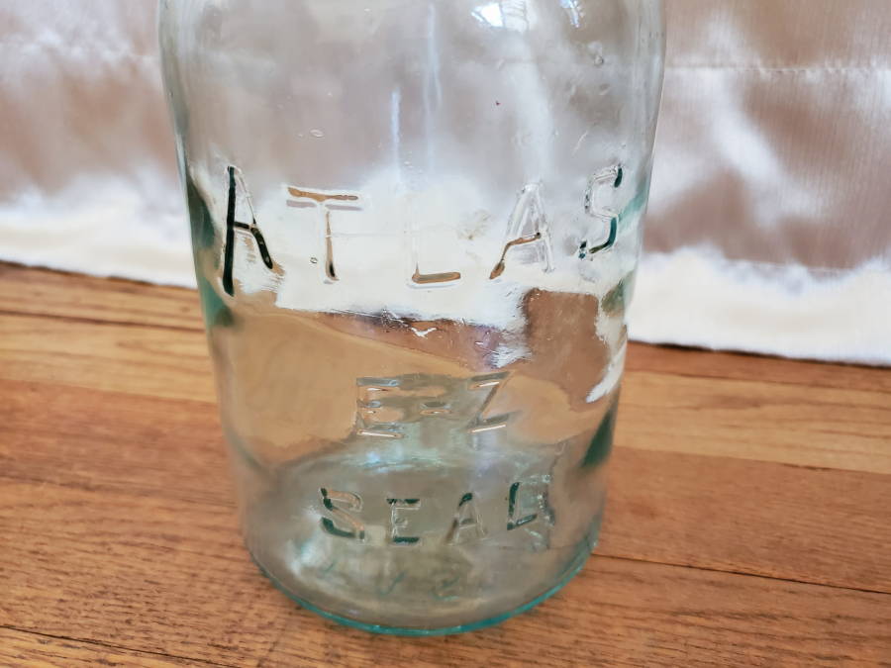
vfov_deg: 53.1
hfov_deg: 67.3
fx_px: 669
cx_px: 446
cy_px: 334
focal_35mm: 26
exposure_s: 1/40
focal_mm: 4.3
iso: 250
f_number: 1.5
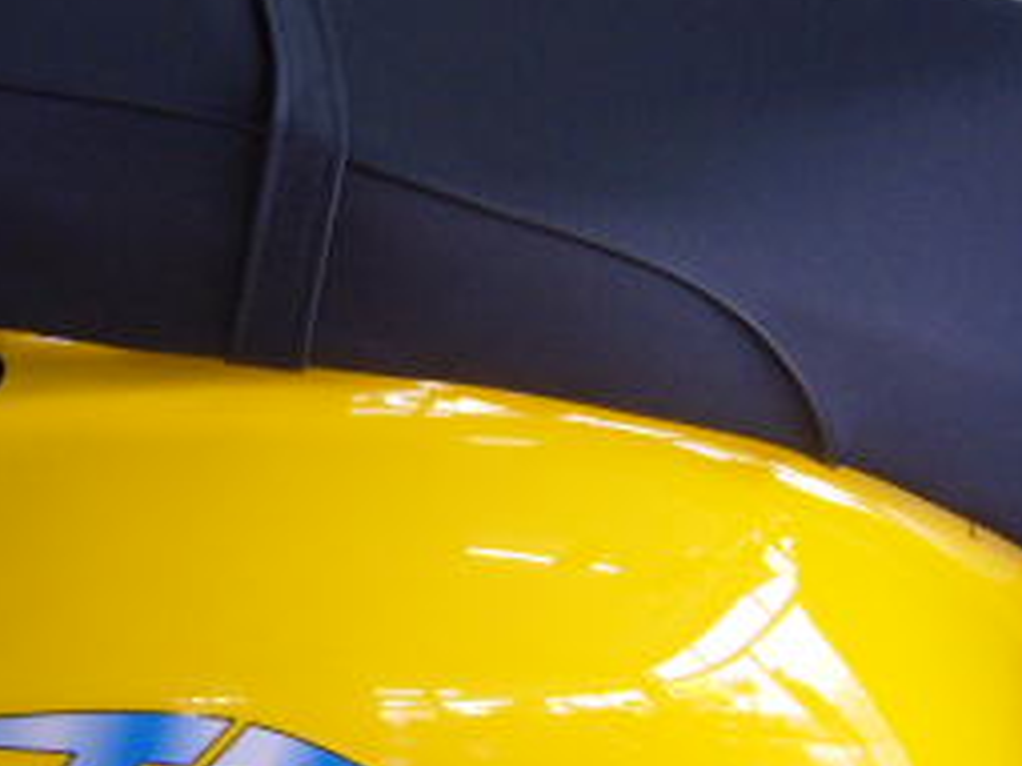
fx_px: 2597
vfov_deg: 16.8
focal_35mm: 88
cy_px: 449
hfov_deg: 21.2
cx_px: -96
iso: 200
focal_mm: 7.4
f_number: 2.8
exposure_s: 1/30
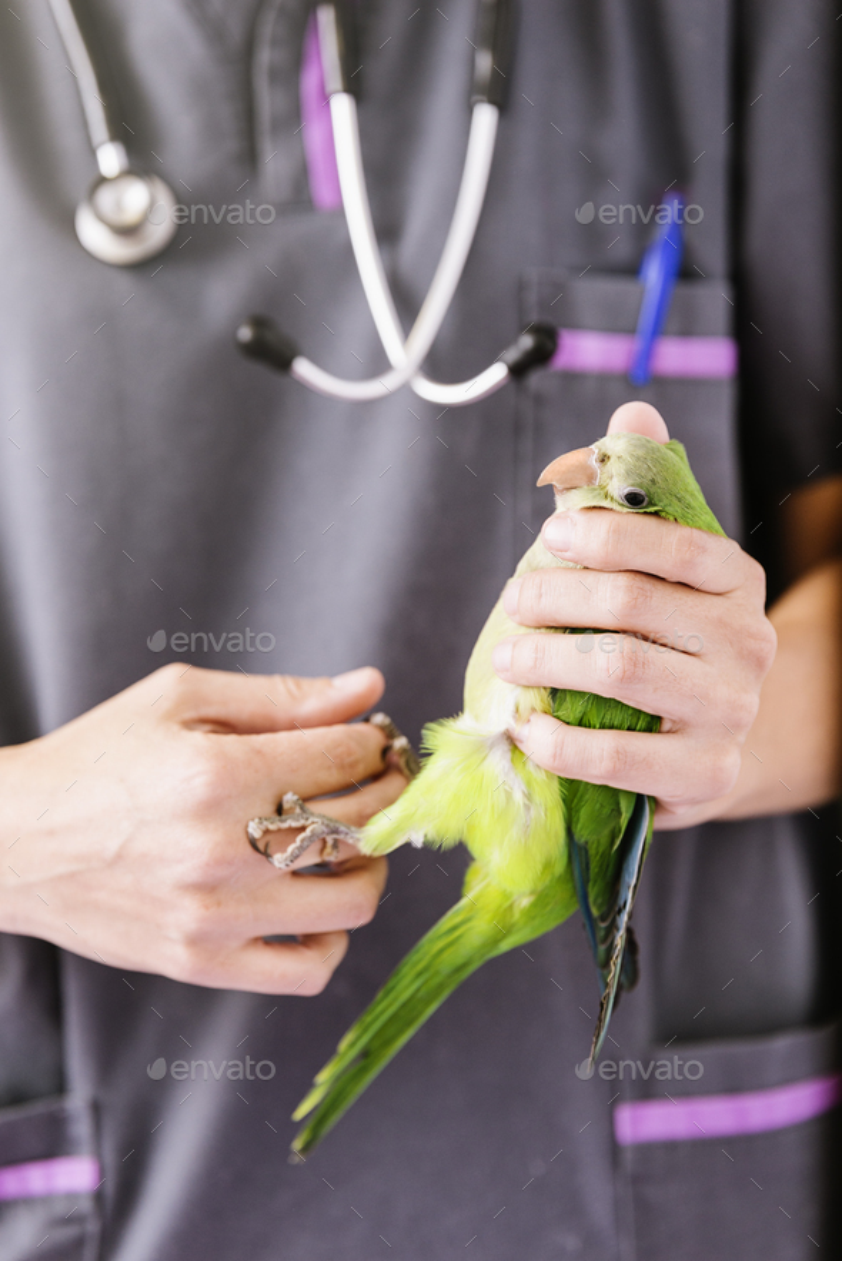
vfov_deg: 10.3
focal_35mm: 200
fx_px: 7011
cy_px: 630
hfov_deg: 6.9
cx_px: 421
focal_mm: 200
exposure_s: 1/250
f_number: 4.5
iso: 500
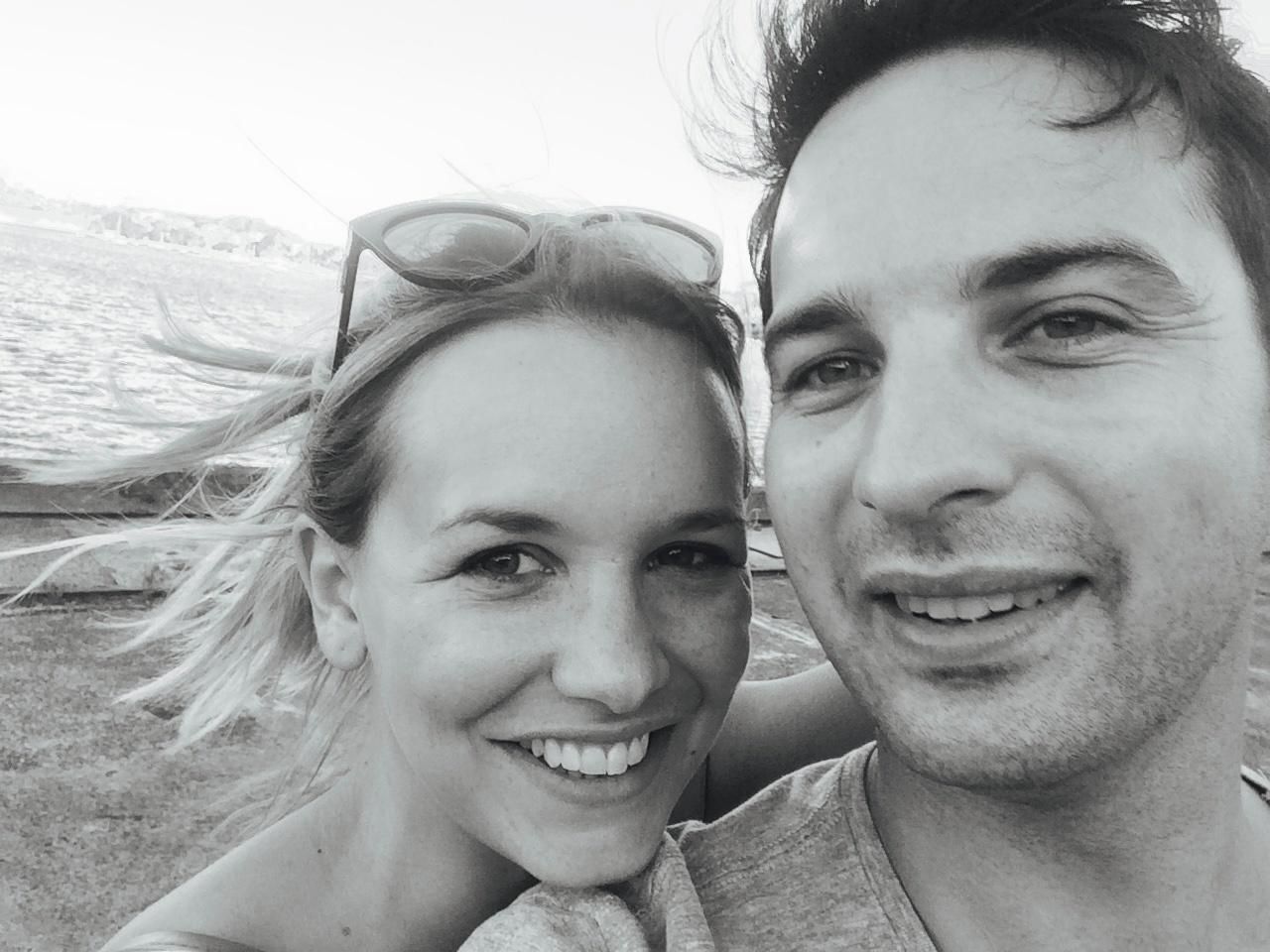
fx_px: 1137
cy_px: 476
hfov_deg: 58.4
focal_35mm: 31
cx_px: 635
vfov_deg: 45.4
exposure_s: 1/142
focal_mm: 2.15
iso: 50
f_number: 2.4
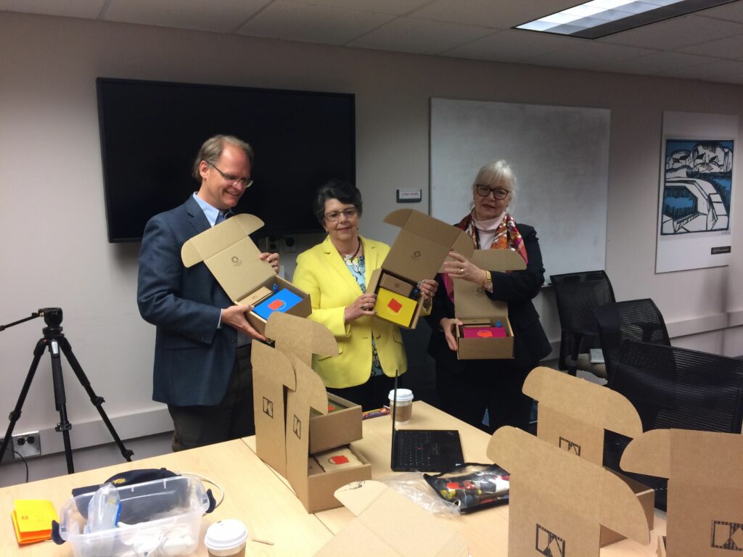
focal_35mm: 29
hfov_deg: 61.7
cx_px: 372
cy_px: 278
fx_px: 622
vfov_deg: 48.2
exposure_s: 1/30
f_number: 2.2
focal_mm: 4.15
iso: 64
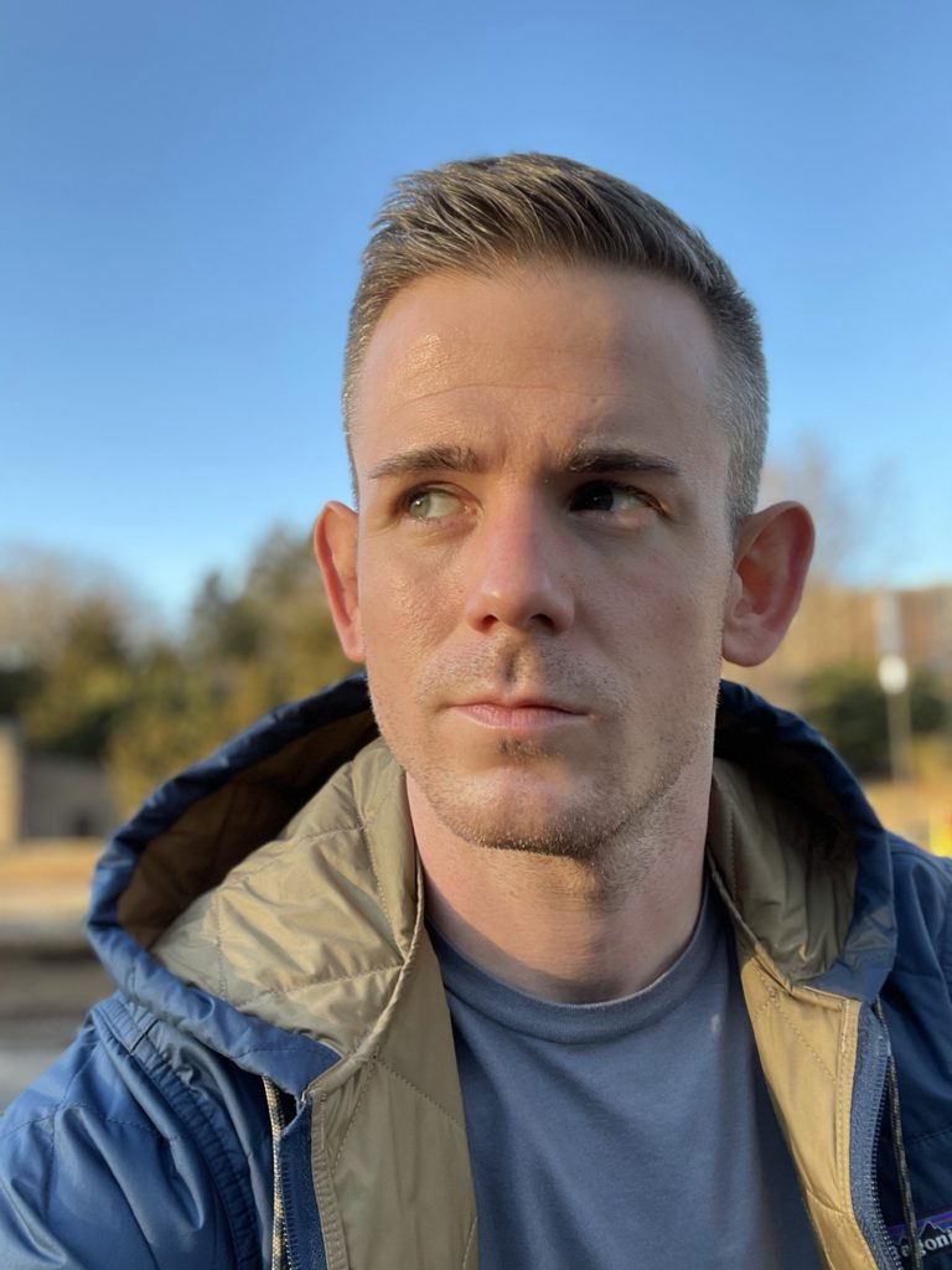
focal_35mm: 30
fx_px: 1100
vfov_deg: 60.0
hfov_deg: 46.8
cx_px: 476
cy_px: 635
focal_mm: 2.71
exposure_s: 1/121
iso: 32
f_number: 2.2
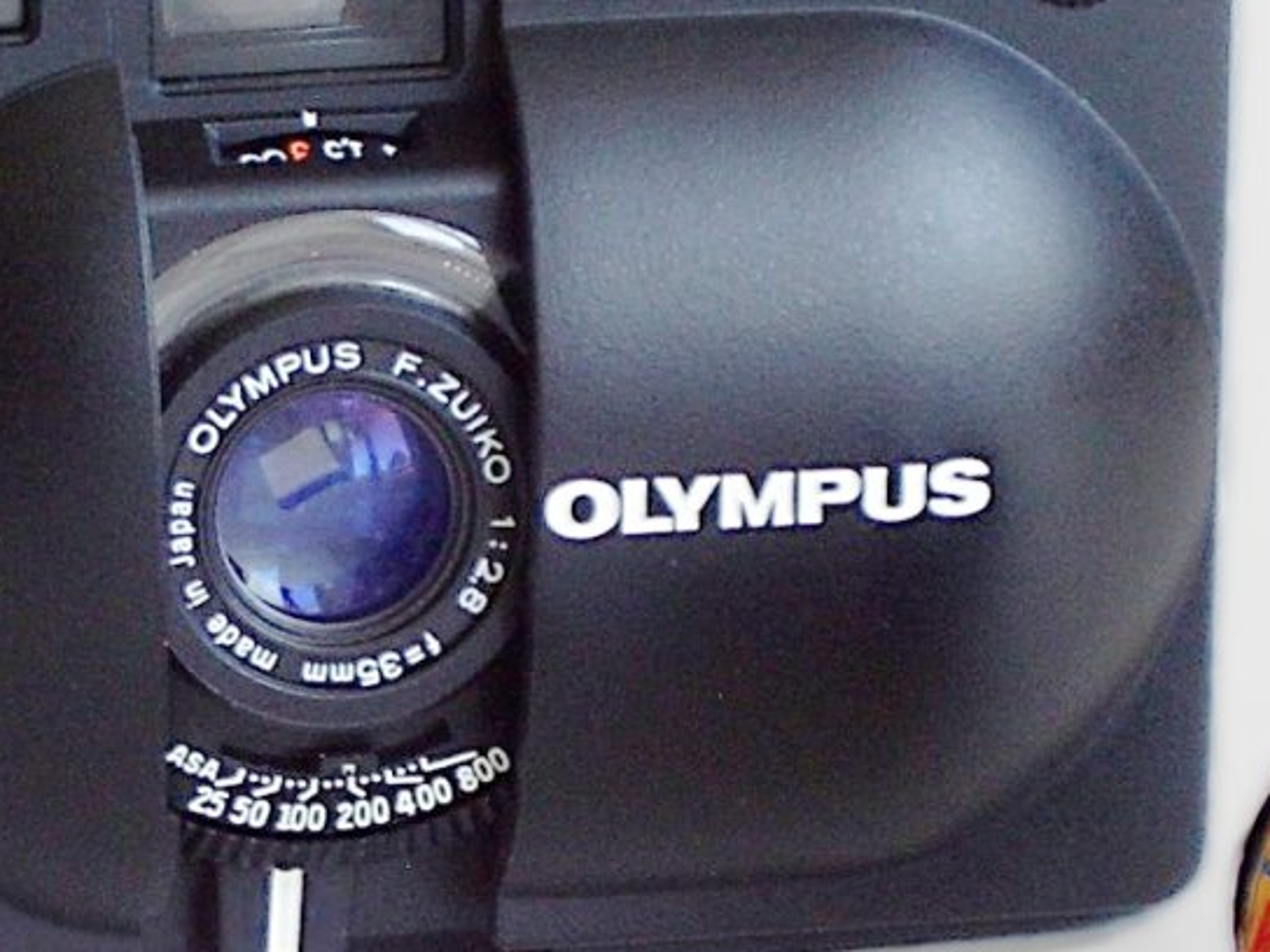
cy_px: 523
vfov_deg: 7.2
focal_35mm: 207
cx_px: 626
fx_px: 7594
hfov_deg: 9.6
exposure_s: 1/25
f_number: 4.4
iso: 100
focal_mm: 14.6
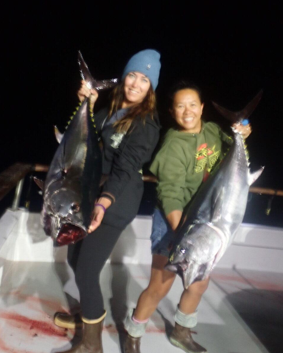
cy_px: 176
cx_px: 142
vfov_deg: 45.8
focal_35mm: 40
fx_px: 419
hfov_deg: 37.3
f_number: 2.7
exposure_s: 1/10
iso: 800
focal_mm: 6.83
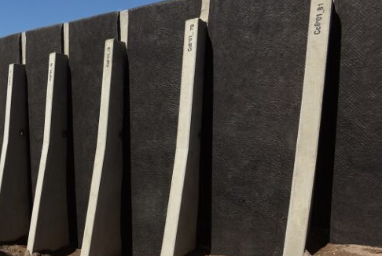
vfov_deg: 45.9
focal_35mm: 28
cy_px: 168
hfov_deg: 59.9
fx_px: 297
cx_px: 73
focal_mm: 17
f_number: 13
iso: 100
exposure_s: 1/160
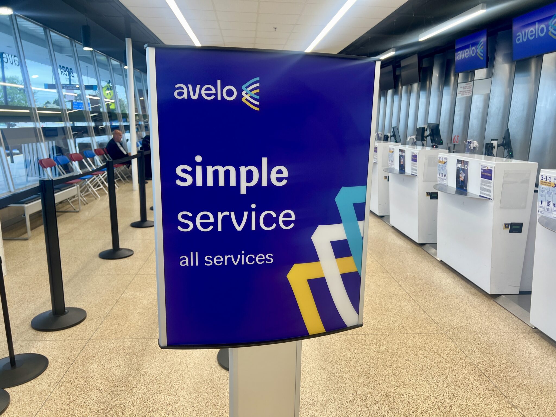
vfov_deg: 53.1
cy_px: 208
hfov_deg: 67.3
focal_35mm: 26
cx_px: 278
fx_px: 418
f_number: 1.5
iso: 40
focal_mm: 5.7
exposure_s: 1/121
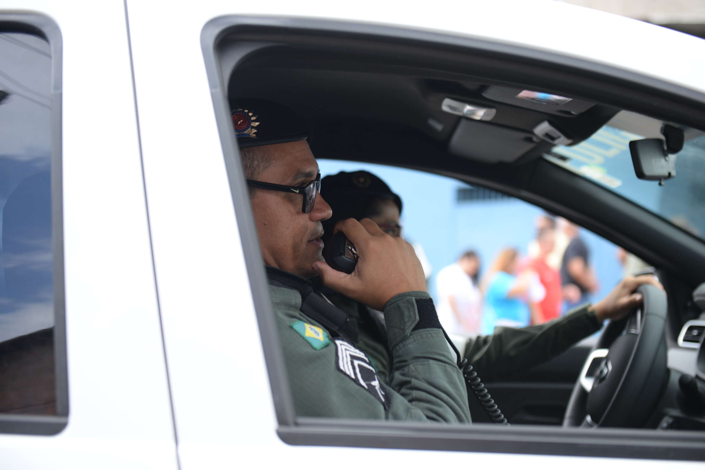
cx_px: 352
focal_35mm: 58
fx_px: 1136
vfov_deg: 23.4
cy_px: 235
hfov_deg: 34.5
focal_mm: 58
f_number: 3.2
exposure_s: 1/400
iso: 200
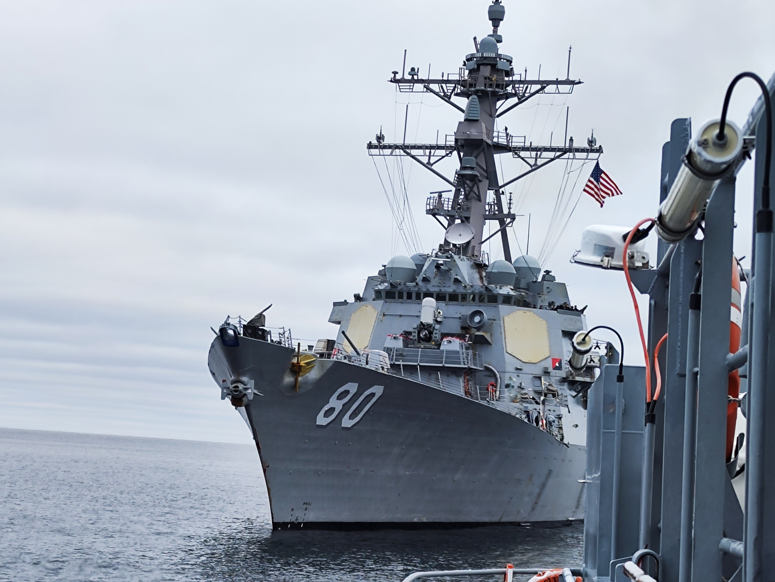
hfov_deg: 73.9
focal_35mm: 23
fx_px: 515
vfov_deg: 58.9
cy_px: 291
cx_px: 388
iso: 69
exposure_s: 1/100
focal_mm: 7.01
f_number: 1.69
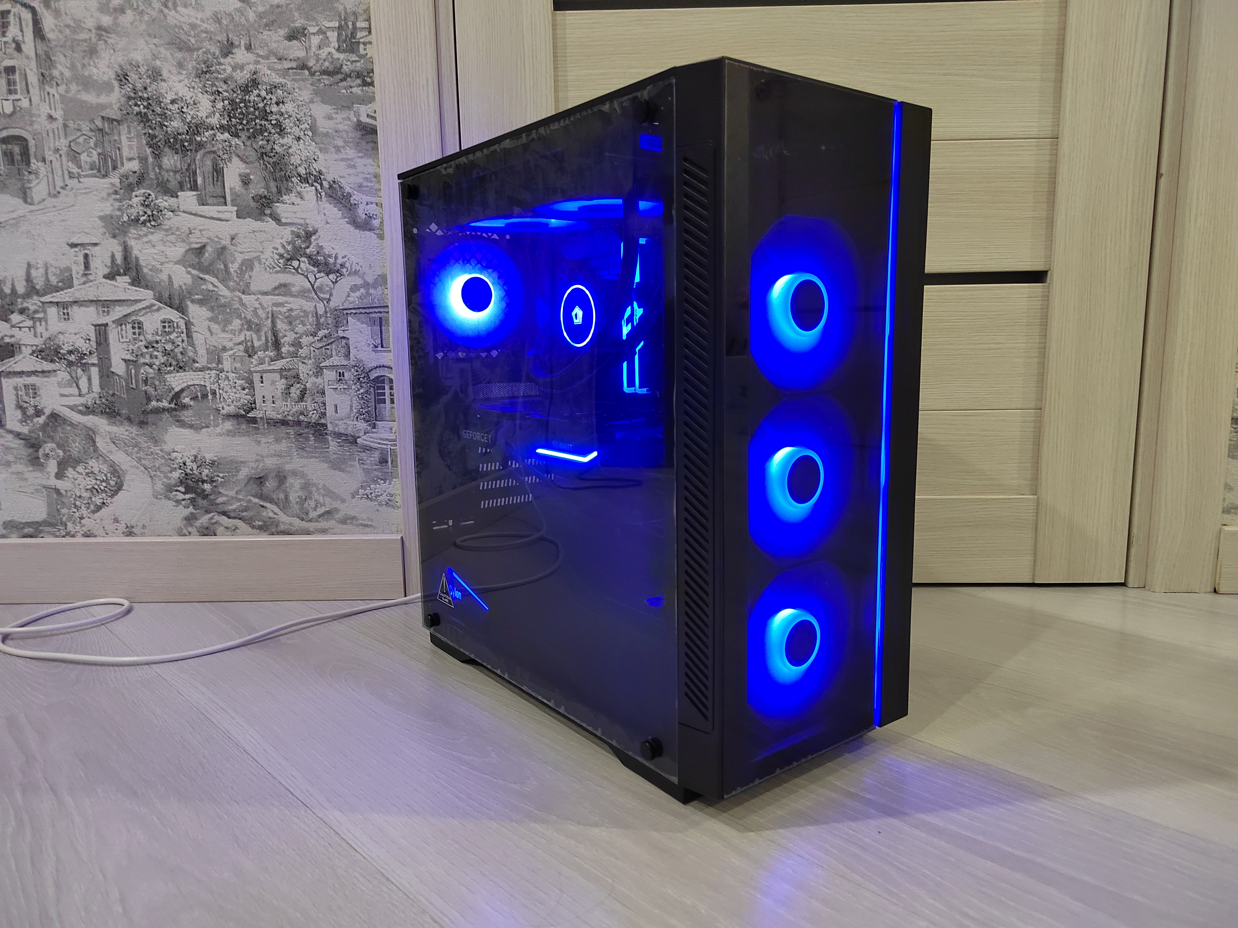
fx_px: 823
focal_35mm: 23
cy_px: 464
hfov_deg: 73.9
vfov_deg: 58.9
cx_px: 619
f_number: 1.9
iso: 4240
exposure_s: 1/50
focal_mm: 5.52
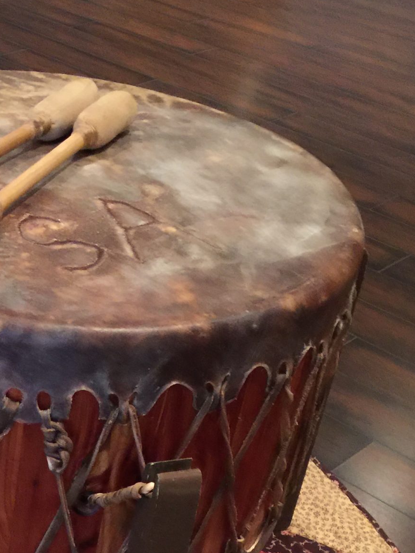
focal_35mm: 64
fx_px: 1023
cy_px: 530
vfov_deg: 28.7
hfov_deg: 22.2
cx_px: 13
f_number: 2.2
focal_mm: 4.15
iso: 80
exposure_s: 1/4
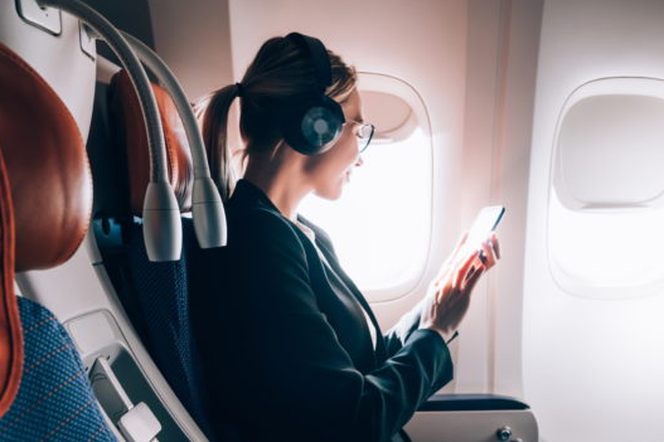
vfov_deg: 37.3
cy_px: 309
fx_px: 645
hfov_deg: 53.6
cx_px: 431
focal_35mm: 35
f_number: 5
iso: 125
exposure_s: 1/60
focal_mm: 24
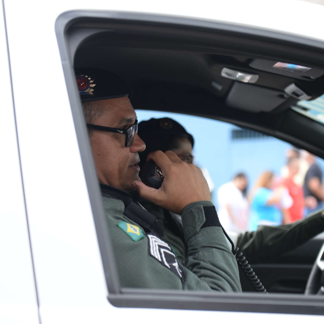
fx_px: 784
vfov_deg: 23.4
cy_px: 162
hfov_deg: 23.4
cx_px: 160
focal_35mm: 74
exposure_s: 1/400
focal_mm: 58
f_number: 3.2
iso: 200
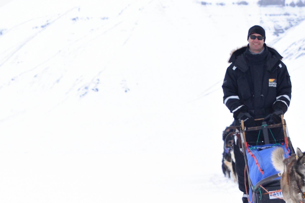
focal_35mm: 226
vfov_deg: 6.1
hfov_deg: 9.1
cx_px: 74
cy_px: 32
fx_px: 1915
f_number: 6.3
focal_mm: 70
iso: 800
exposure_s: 1/4000
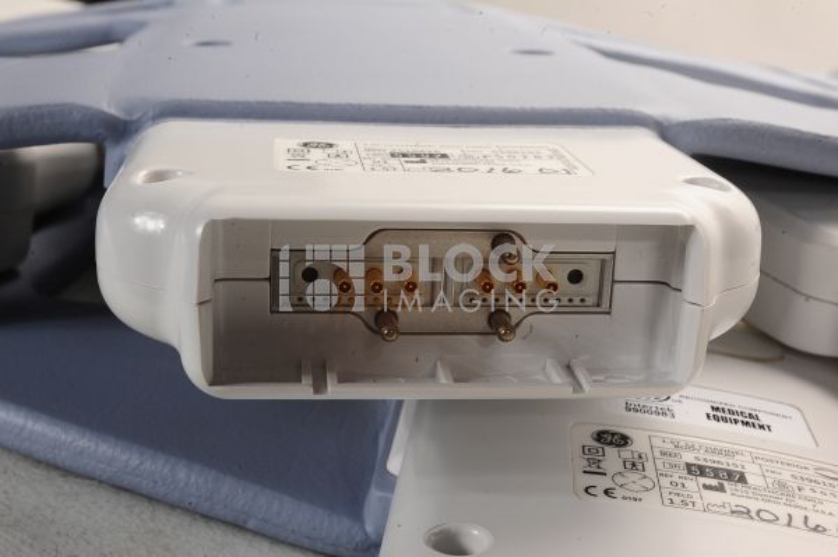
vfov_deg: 26.9
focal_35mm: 50
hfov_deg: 39.6
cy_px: 278
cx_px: 419
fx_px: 1163
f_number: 16
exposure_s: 1/160
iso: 320
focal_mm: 50
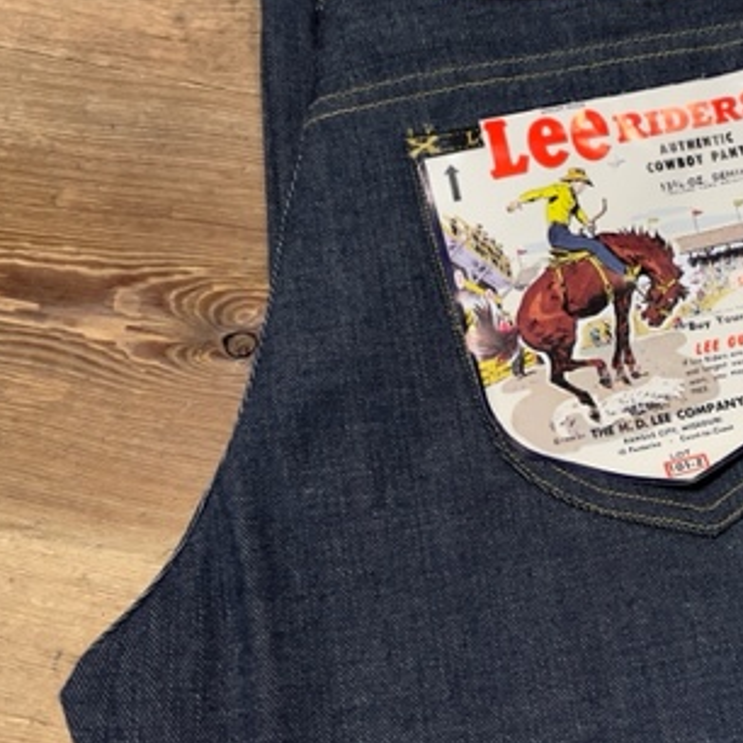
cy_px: 401
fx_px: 1166
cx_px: 588
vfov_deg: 35.3
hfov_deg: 34.3
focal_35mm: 48
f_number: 1.6
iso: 250
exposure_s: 1/50
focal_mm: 4.2
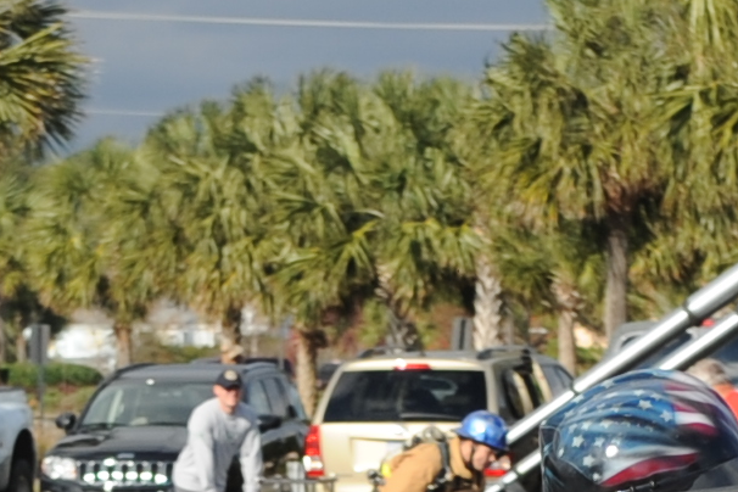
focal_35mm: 386
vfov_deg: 3.5
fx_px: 7912
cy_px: 1002
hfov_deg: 5.3
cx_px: 476
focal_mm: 55
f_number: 5.6
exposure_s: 1/1000
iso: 250
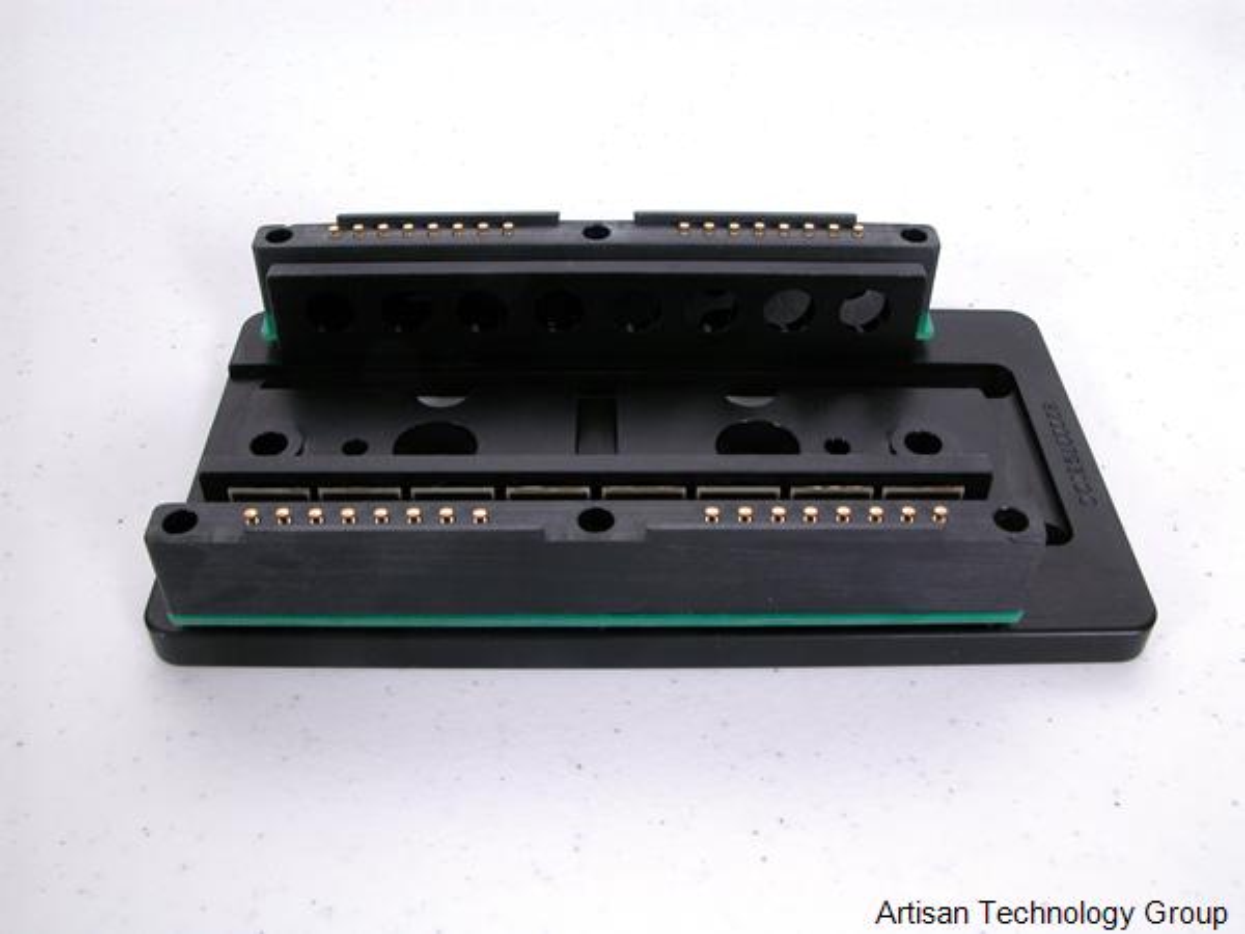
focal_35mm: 35
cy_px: 467
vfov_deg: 40.7
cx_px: 622
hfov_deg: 52.6
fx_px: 1259
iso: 100
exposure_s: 1/1000
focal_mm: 8.9
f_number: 8
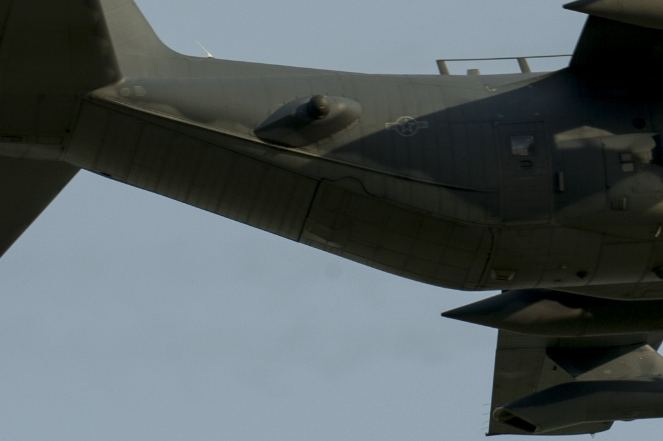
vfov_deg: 2.1
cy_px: -71
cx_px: 990
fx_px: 11836
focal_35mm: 643
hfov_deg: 3.2
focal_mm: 160
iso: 200
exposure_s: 1/250
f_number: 11
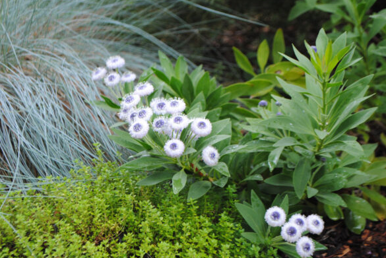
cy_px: 134
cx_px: 184
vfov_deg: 16.7
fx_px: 880
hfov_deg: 24.7
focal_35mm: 82
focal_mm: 50
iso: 200
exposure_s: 1/80
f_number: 5.6
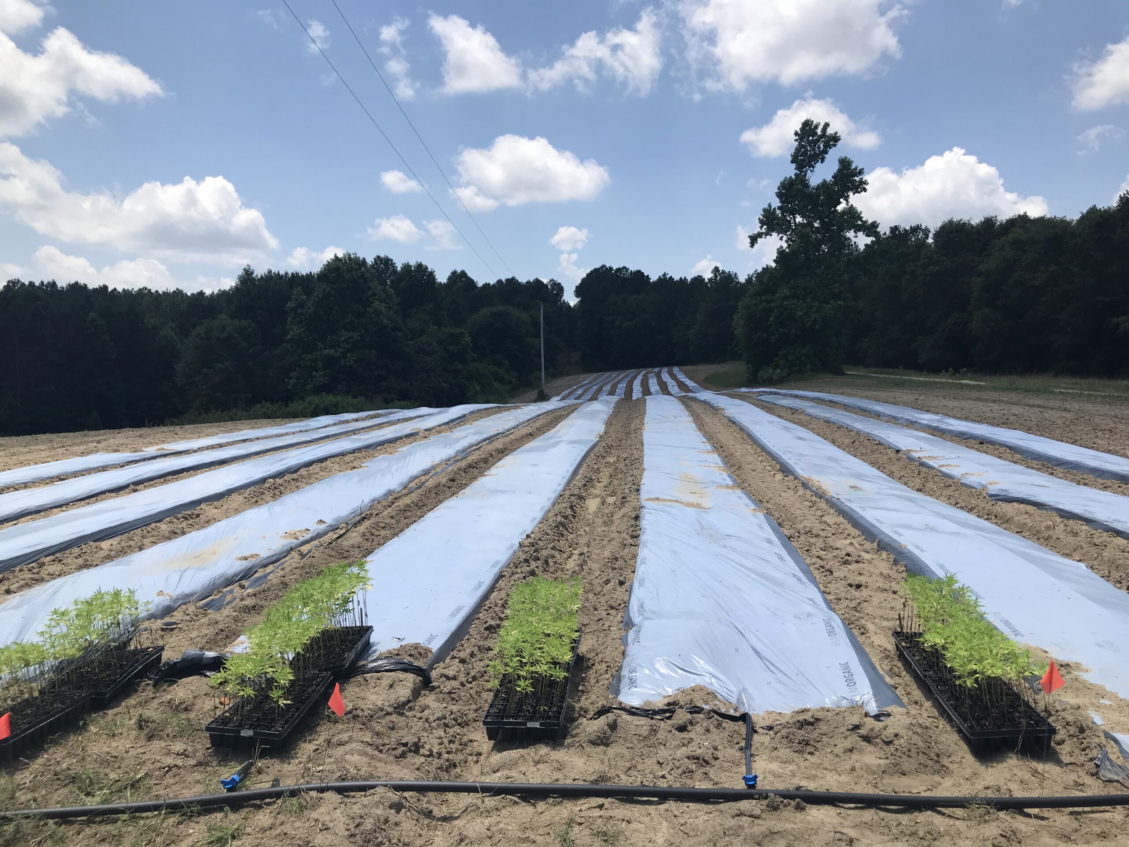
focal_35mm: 28
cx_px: 564
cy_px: 424
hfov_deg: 63.4
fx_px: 913
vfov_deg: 49.7
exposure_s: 1/2994
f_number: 1.8
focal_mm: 3.99
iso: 20
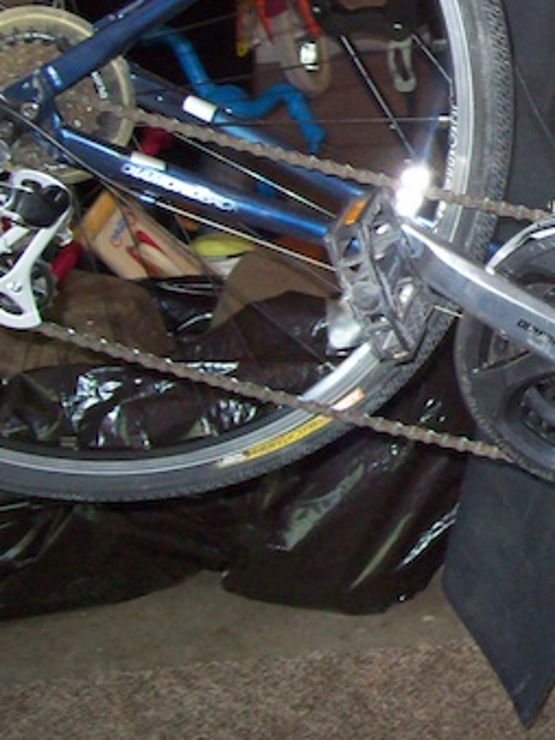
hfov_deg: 16.1
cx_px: 793
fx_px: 1818
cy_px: 132
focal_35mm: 85
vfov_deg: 22.7
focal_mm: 6
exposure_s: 1/64
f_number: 2.7
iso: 200
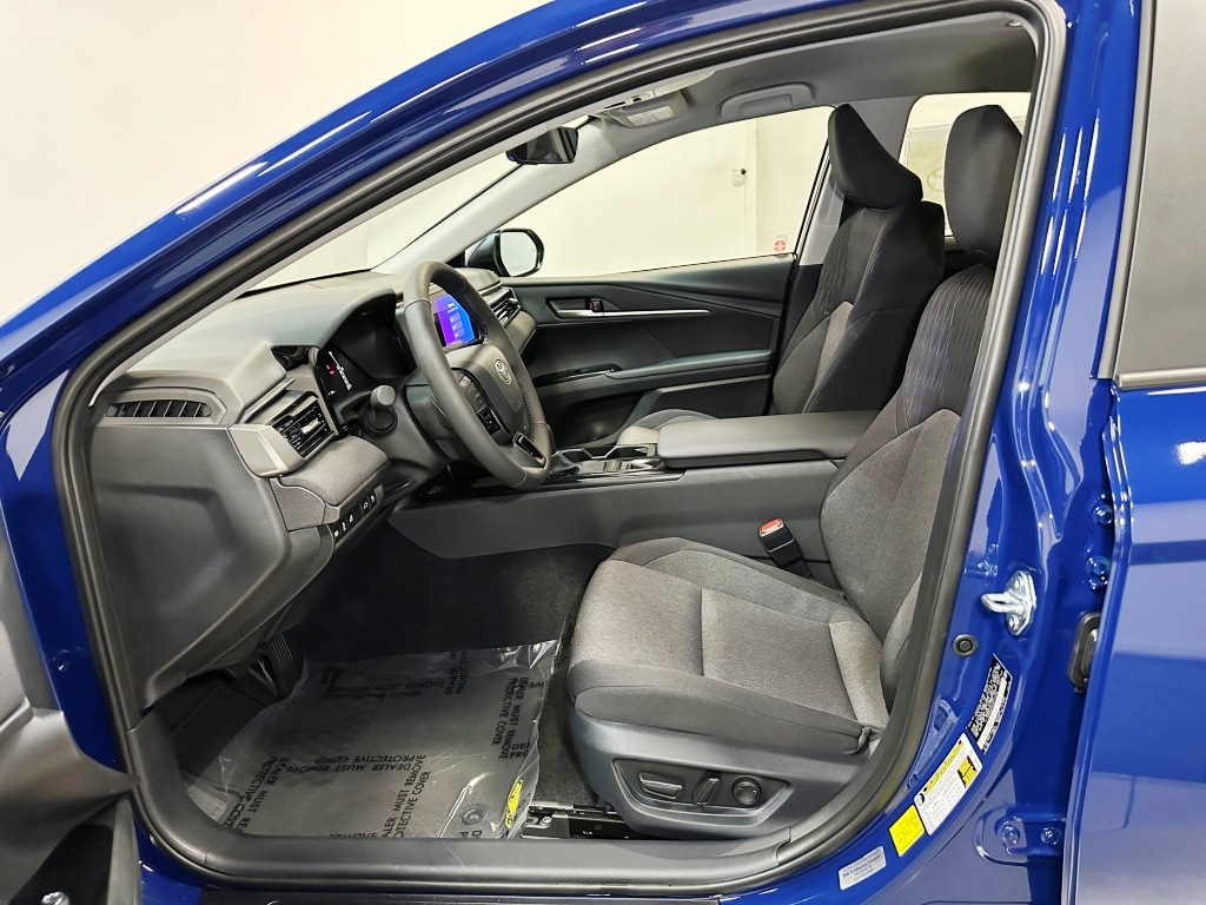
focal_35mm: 24
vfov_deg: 56.8
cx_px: 603
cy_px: 452
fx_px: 836
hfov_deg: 71.6
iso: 1000
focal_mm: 6.86
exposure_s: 1/40
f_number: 1.78
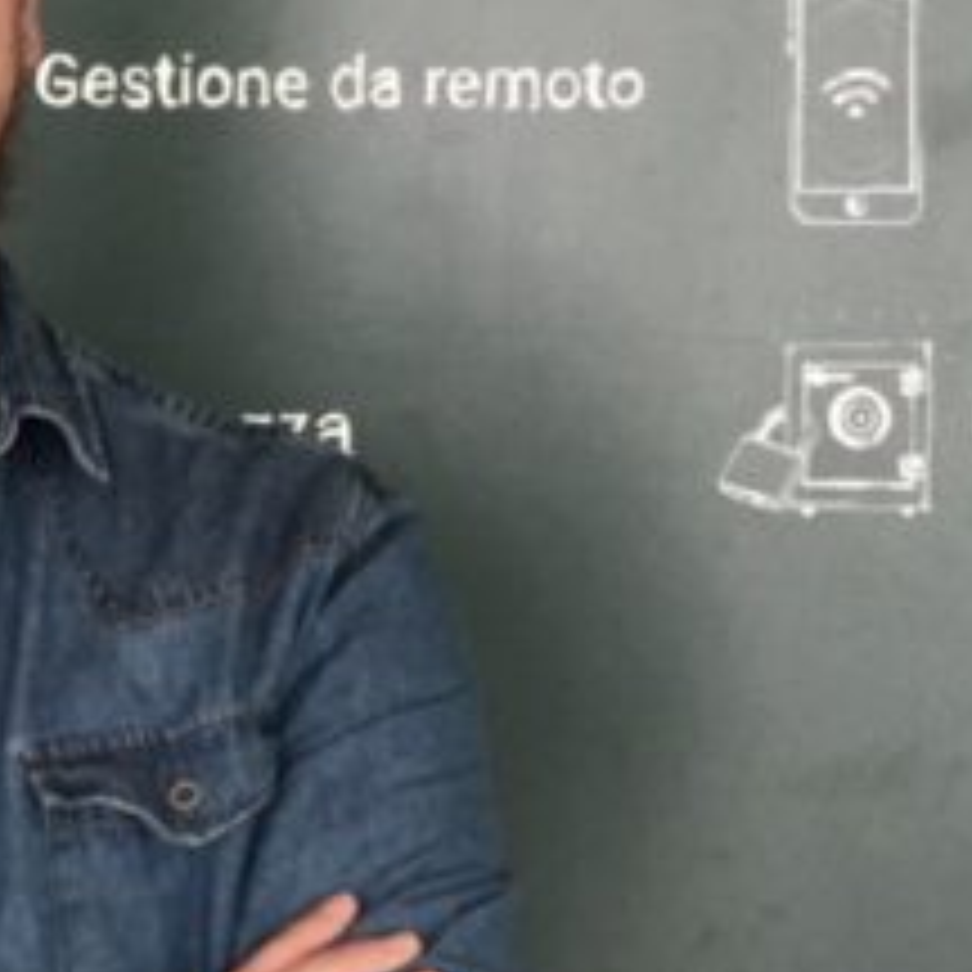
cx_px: 693
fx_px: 5687
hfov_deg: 9.8
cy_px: 104
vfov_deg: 9.7
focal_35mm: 179
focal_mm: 6.6
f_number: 2.8
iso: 250
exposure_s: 1/30
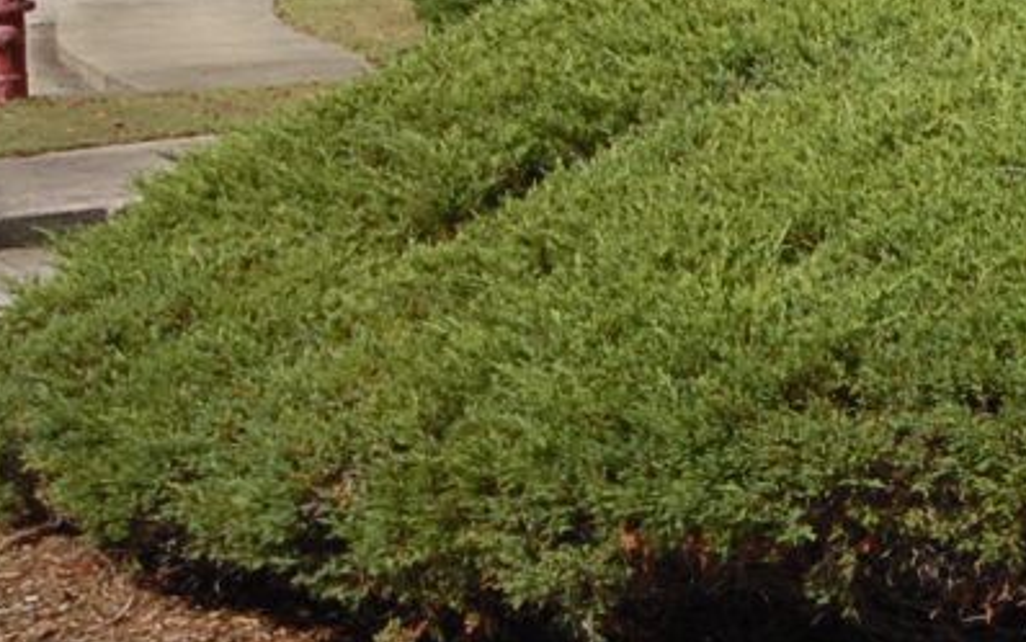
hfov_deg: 12.4
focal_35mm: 149
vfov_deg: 8.4
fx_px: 4167
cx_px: 2026
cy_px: -572
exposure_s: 1/250
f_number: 6.3
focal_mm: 20
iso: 200
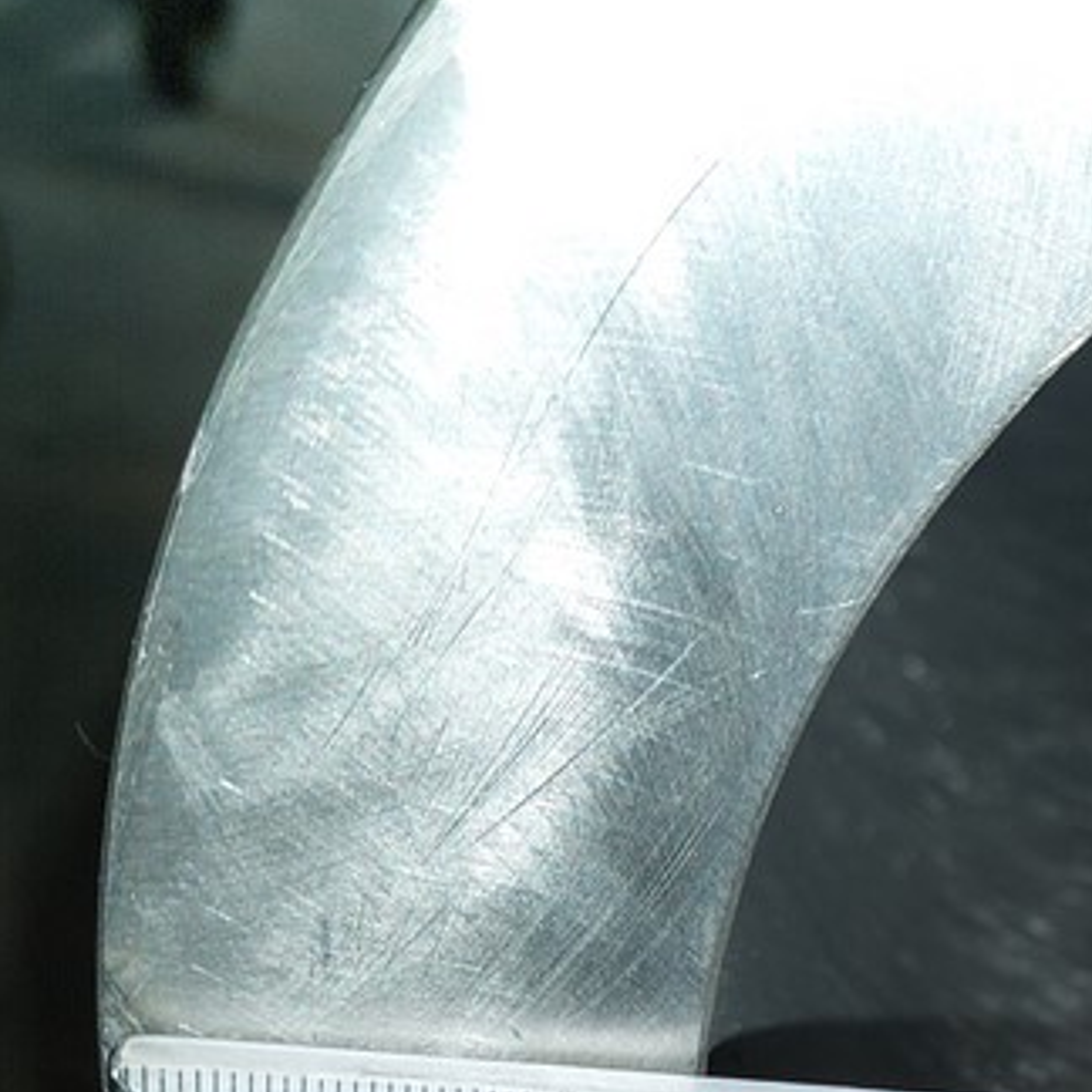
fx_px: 2106
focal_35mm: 59
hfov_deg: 25.7
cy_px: 1020
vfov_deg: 27.8
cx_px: 1341
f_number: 1.8
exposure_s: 1/50
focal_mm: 5.23
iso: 100
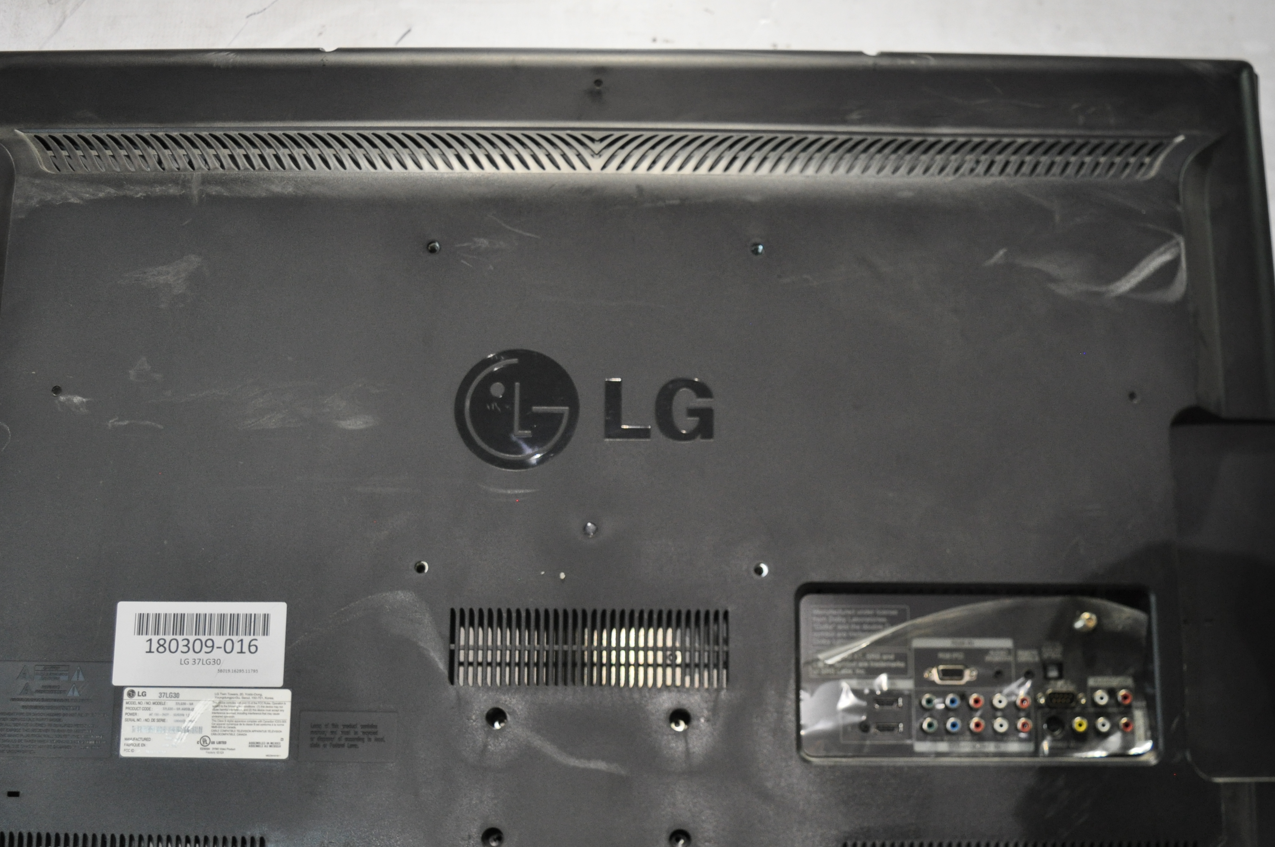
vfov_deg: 31.7
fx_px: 1486
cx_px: 616
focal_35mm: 42
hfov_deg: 46.4
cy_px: 507
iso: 800
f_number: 3.8
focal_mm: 22
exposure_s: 1/50
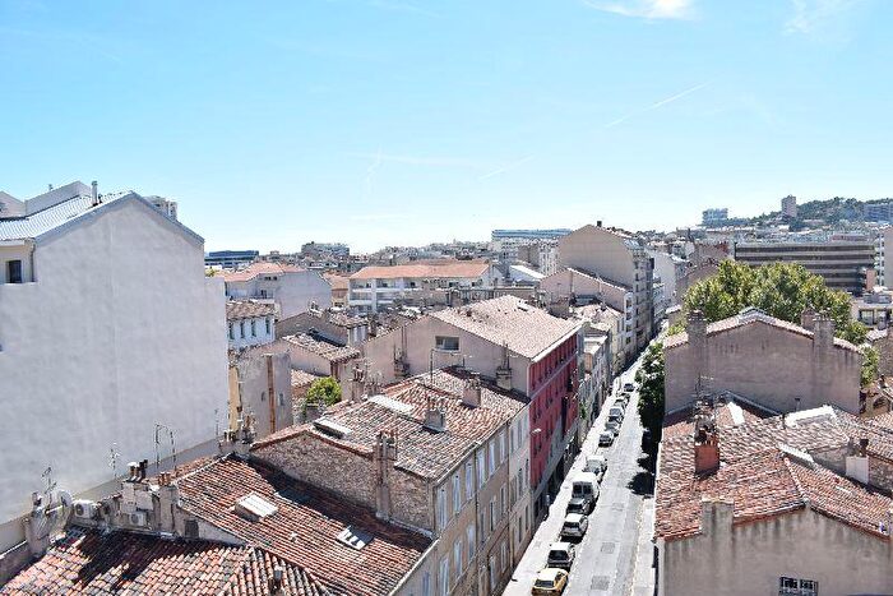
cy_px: 298
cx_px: 446
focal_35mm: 27
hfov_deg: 67.4
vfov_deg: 47.9
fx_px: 670
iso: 100
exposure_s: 1/125
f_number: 9
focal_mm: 18
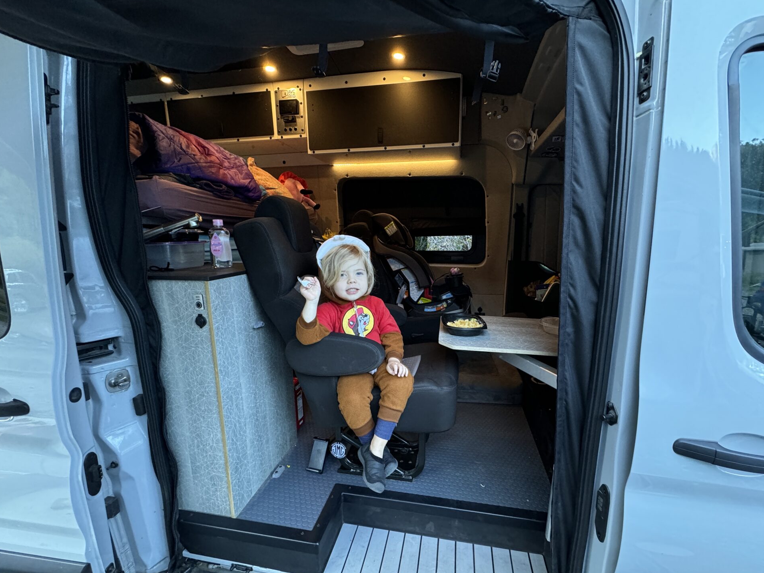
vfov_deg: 81.7
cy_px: 296
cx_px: 399
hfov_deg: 98.1
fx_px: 331
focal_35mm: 15
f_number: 2.2
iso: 320
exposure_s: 1/94
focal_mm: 2.22
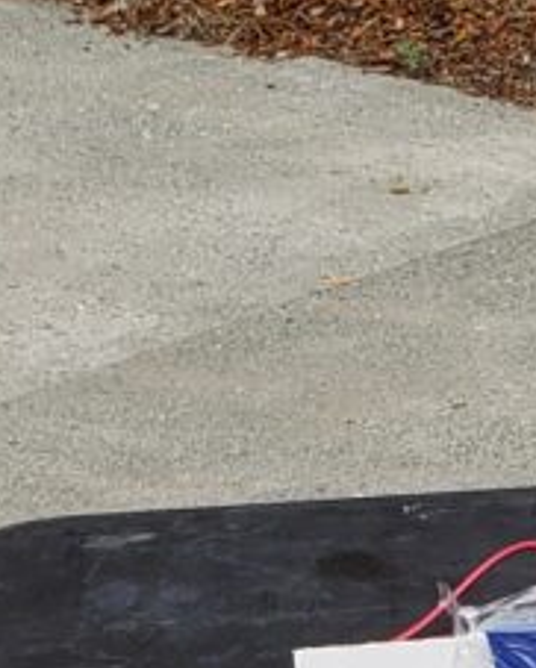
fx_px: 3505
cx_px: 792
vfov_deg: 9.5
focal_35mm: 177
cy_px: 1666
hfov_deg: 8.6
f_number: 2.4
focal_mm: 4.3
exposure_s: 1/412
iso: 50
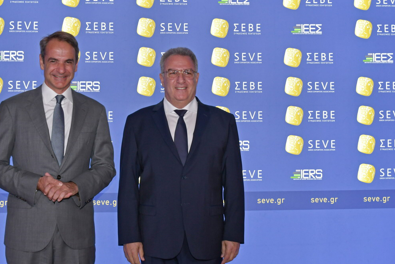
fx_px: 593
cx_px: 167
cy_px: 105
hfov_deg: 36.8
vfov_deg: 25.0
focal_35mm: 54
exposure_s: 1/60
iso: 500
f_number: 5.6
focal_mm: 28
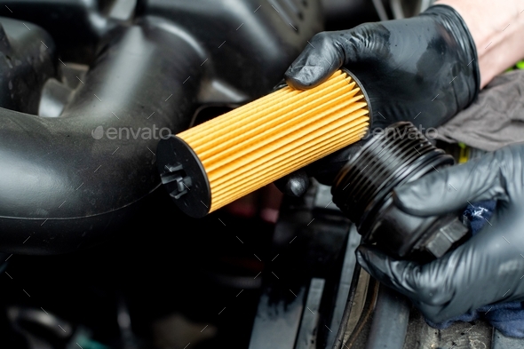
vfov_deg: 18.2
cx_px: 262
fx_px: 1091
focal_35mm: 75
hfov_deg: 27.0
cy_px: 174
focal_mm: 50
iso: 320
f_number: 3.5
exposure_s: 1/320
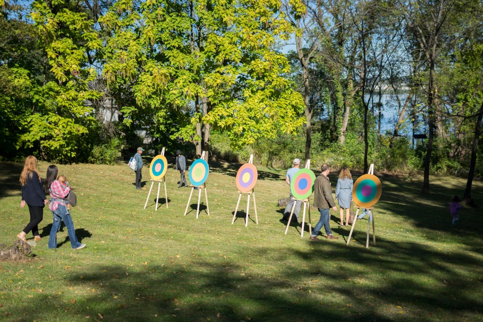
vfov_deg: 27.0
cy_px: 161
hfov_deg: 39.6
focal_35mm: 50
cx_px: 242
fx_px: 671
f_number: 1.8
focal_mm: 50
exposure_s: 1/2500
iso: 100
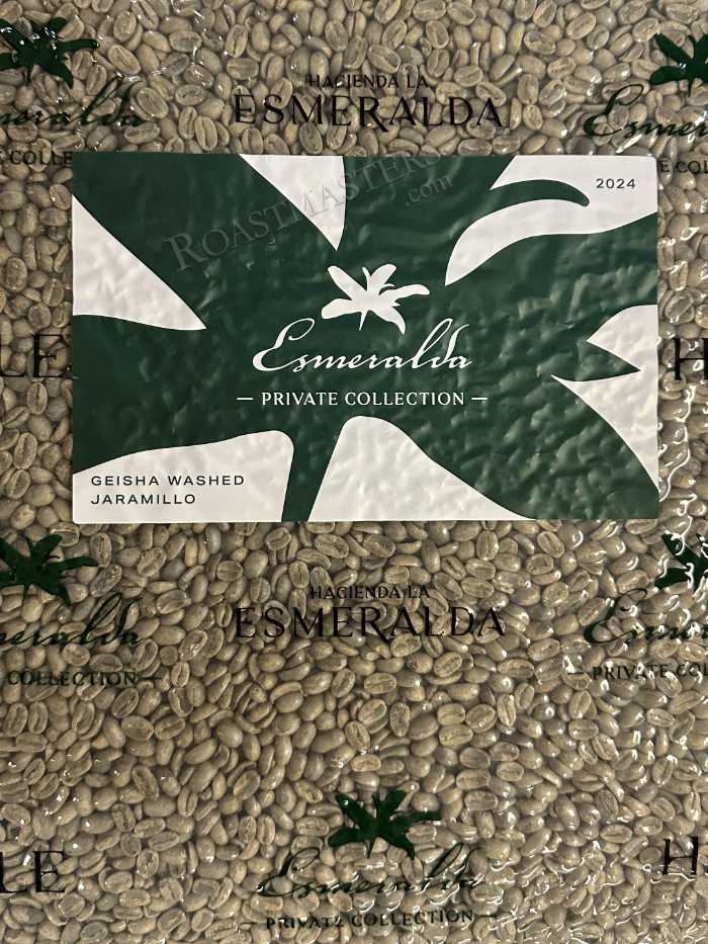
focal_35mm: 24
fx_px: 654
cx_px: 354
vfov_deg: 71.6
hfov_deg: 56.8
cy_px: 472
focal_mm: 6.9
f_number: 1.8
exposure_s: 1/60
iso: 500
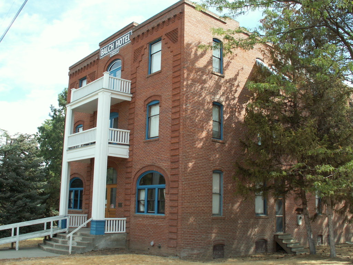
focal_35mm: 35
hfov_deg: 52.6
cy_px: 132
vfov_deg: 40.7
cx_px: 176
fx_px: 357
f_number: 5
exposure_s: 1/125
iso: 50
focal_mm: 5.86
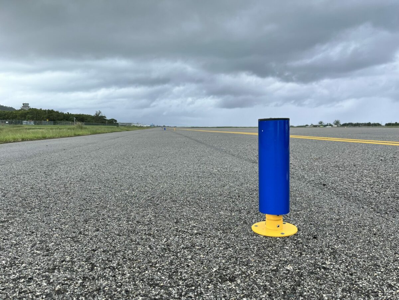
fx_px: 300
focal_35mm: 26
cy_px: 150
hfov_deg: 67.3
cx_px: 200
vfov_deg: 53.1
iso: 50
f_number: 1.6
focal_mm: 5.1
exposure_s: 1/1036
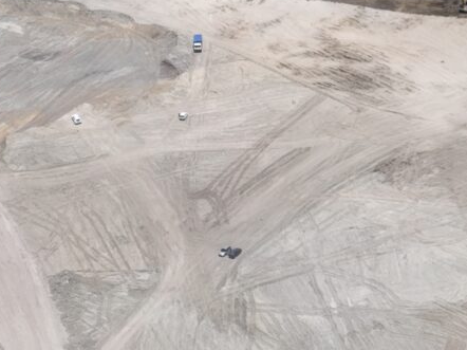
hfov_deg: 13.9
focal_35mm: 139
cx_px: 491
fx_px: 1874
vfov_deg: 10.5
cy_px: -23
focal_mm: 12.29
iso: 100
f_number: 2.8
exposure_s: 1/2000
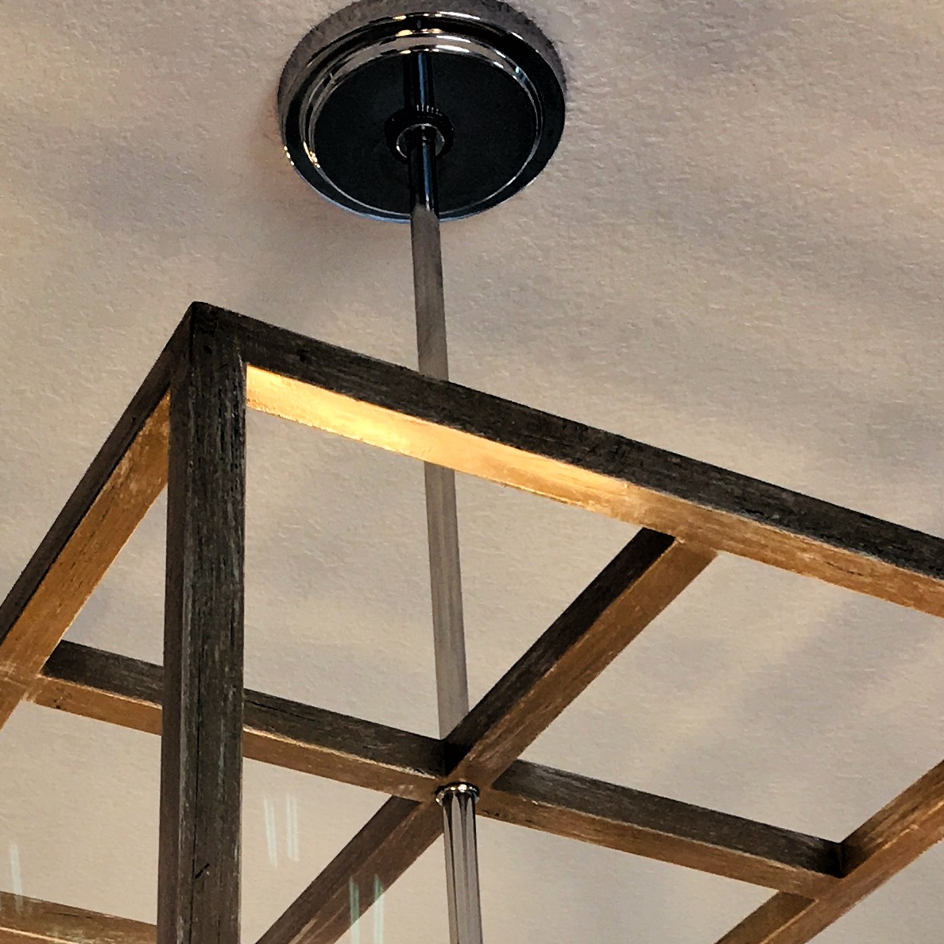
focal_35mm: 87
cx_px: 351
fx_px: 2684
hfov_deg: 19.9
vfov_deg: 18.8
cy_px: 1138
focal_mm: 4.15
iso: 25
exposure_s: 1/60
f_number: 2.2
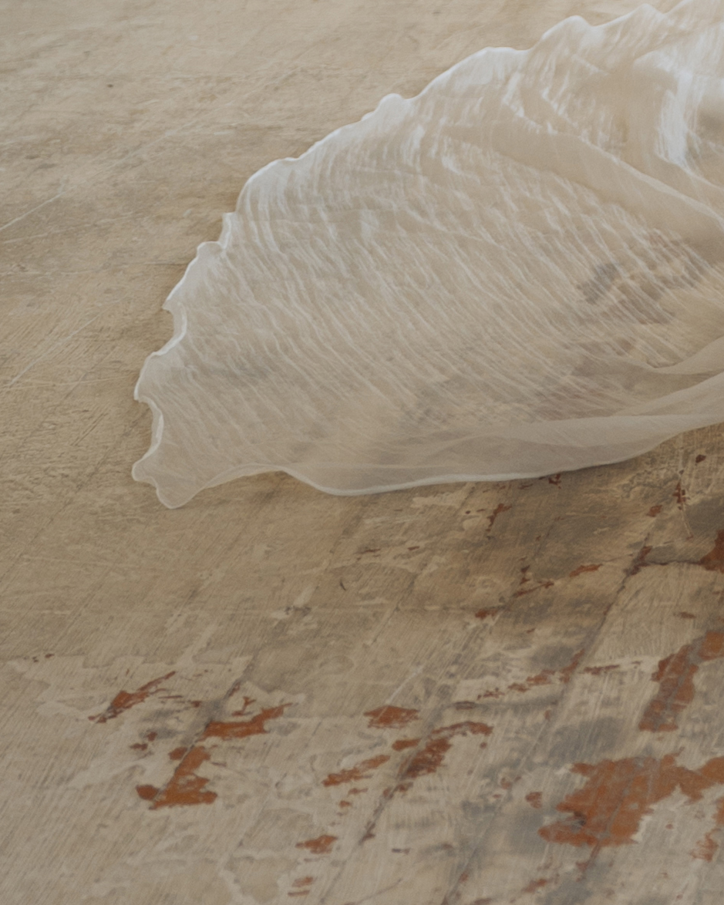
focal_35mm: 174
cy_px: -1203
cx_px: 1500
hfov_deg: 8.4
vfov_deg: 9.9
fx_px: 4661
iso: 200
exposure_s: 1/320
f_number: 3.2
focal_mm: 36
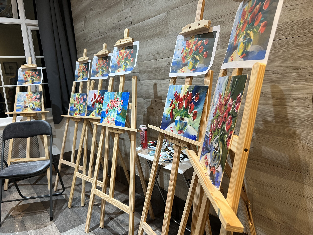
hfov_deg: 67.3
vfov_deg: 53.1
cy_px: 118
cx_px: 156
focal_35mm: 26
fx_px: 235
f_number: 1.5
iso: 125
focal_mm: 5.7
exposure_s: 1/50
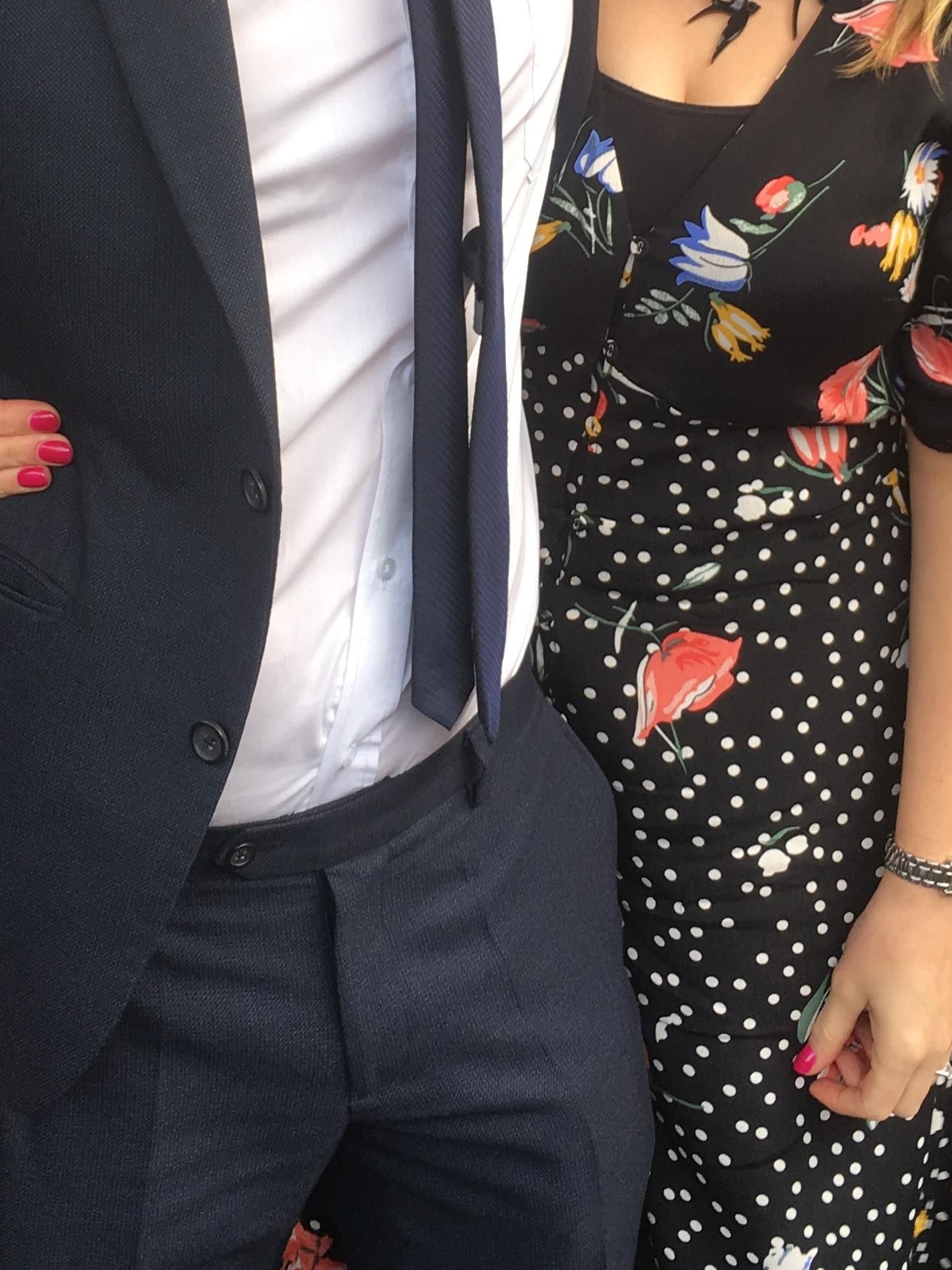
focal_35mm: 67
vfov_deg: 28.0
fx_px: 2457
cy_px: 158
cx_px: 447
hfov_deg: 21.9
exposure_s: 1/100
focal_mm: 4.15
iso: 25
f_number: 2.2
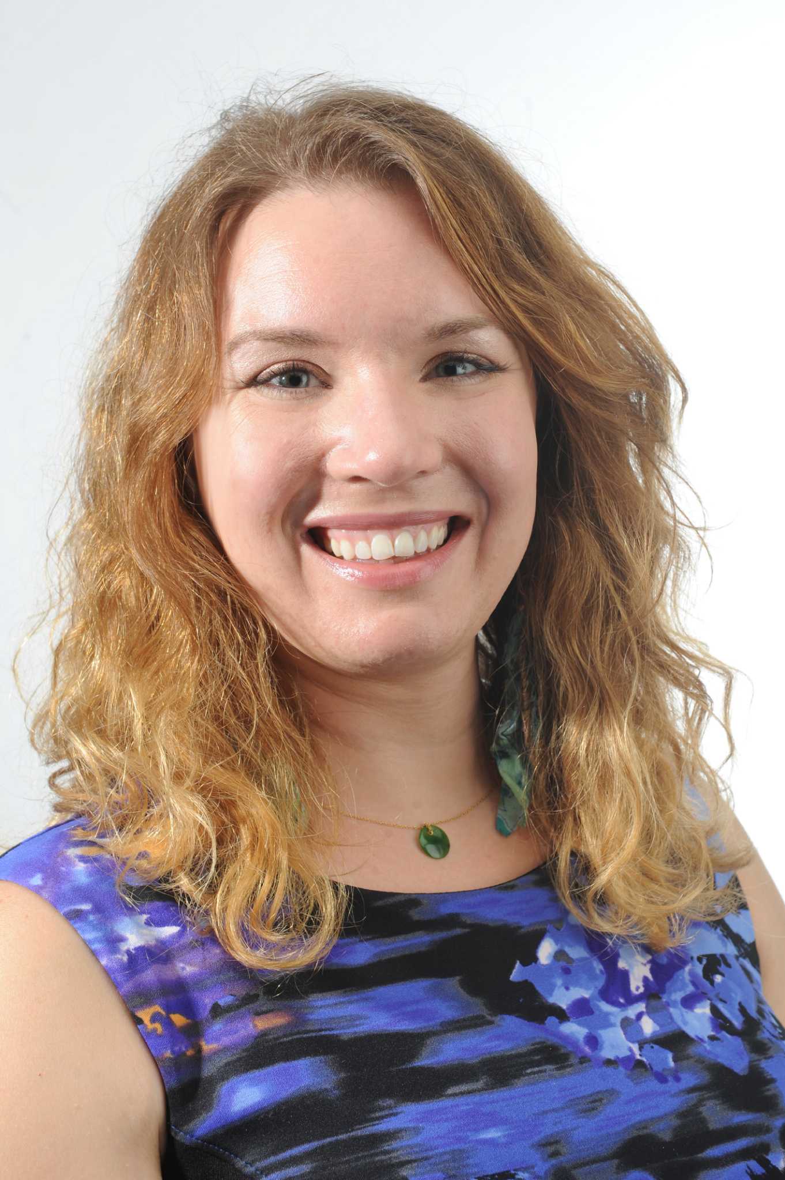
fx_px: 2293
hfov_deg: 19.4
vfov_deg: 28.9
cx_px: 392
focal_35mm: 70
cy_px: 590
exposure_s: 1/250
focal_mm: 70
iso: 200
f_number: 11
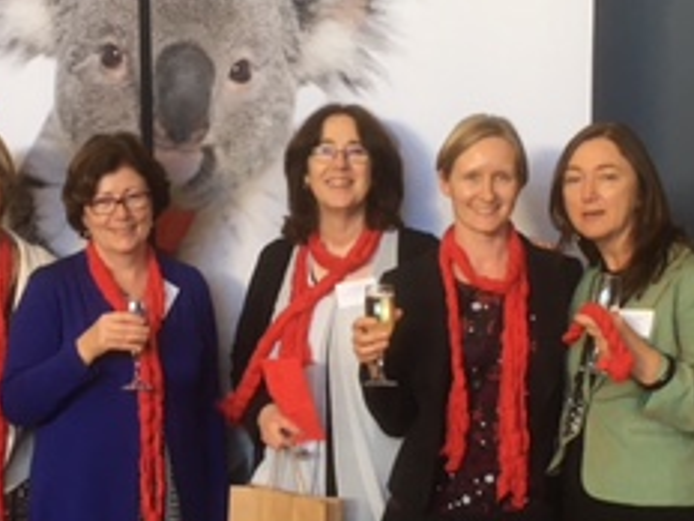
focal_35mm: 80
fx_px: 1604
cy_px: 284
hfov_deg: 24.3
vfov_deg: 18.4
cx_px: 248
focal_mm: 4.15
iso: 80
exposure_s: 1/33
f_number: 2.2
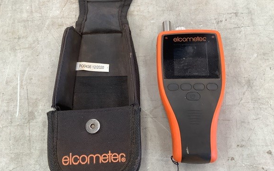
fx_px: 269
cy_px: 89
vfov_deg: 35.3
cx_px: 129
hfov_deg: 54.0
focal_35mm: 36
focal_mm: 3.3
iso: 80
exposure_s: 1/50
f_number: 2.4
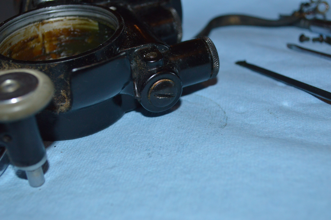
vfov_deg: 25.0
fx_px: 496
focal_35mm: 54
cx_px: 166
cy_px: 110
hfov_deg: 36.9
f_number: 5
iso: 800
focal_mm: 36
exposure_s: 1/60
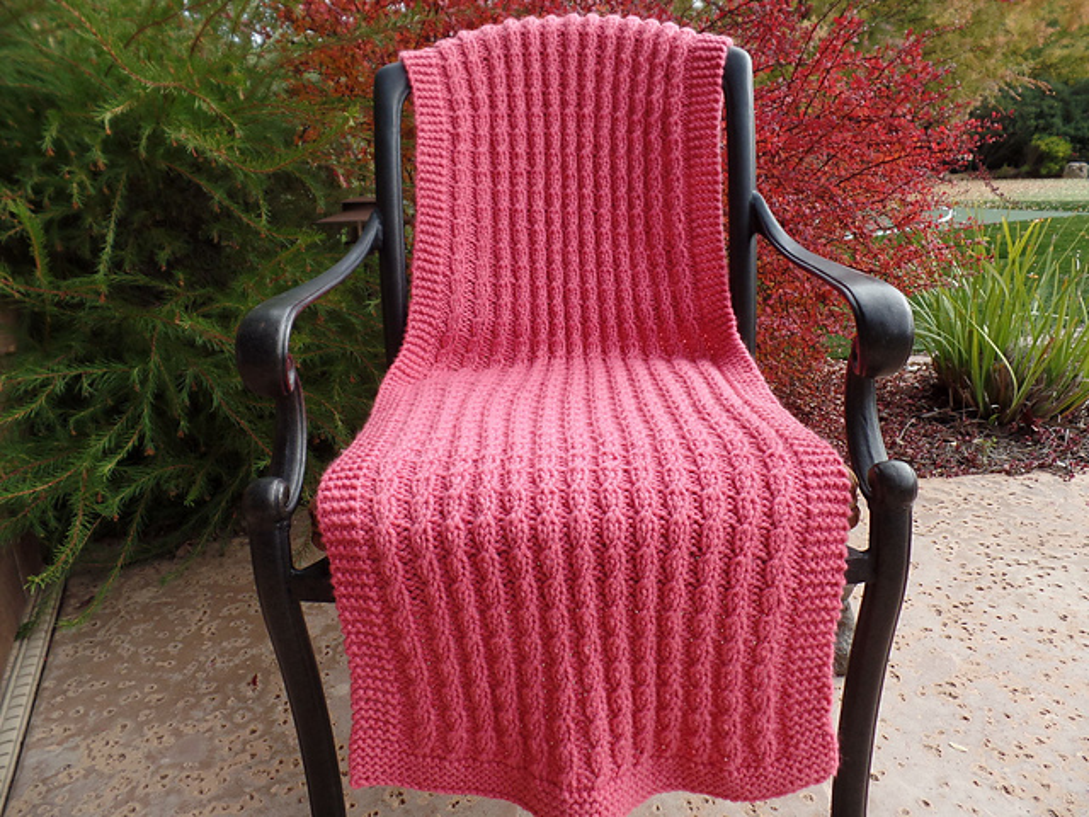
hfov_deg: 73.9
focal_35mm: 23
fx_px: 724
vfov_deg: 58.9
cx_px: 544
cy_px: 408
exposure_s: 1/250
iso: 80
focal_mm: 4.1
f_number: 3.5
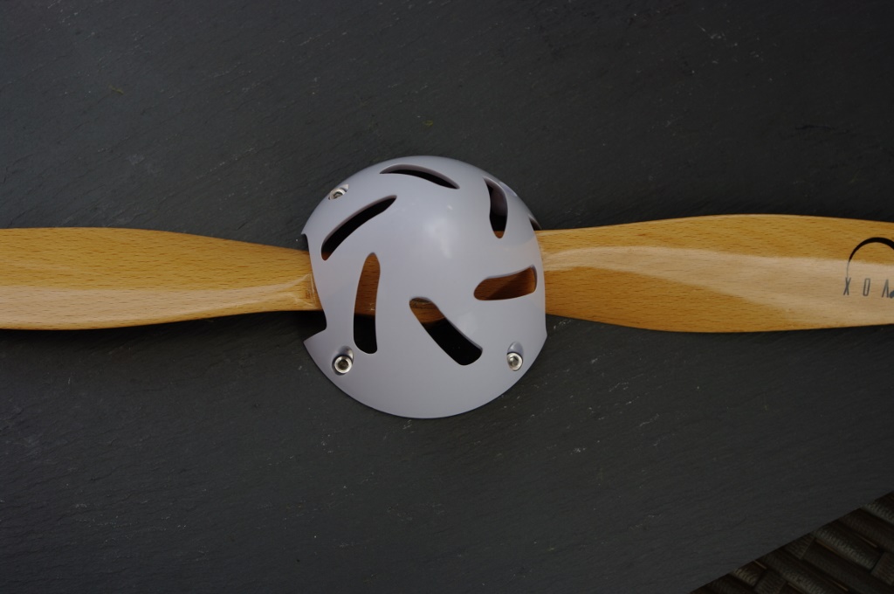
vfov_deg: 23.7
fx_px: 1414
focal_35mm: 57
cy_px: 297
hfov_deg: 35.1
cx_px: 447
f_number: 6.7
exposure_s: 1/125
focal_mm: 37.5
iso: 100
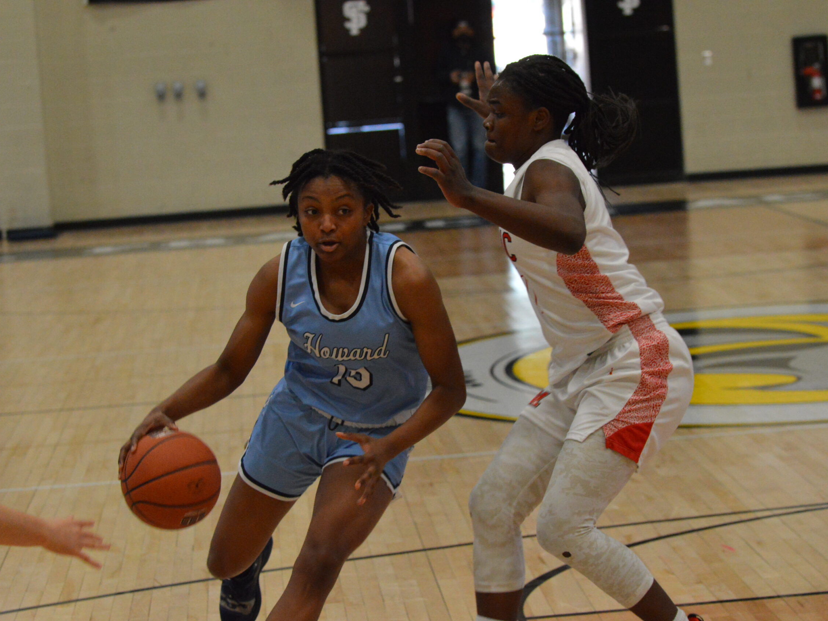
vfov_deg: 10.6
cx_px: 364
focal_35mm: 140
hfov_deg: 14.1
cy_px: 310
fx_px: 3349
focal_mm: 86
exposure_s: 1/250
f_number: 4.5
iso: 3200
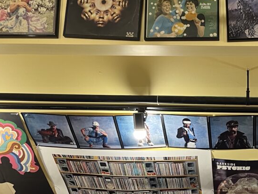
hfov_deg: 31.4
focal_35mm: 57
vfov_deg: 25.2
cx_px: 255
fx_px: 425
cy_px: 157
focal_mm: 5.1
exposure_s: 1/60
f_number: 1.6
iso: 200
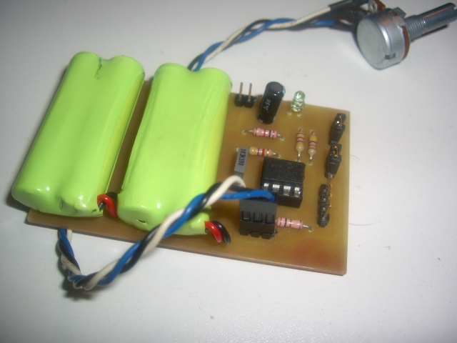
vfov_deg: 37.7
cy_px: 172
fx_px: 502
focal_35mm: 38
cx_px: 228
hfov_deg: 49.0
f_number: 5.6
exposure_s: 1/60
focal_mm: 7.9
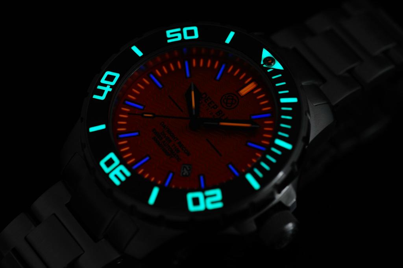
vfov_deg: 15.1
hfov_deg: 22.6
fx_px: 1006
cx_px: 202
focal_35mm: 90
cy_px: 134
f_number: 5
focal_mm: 60
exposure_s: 13
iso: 200
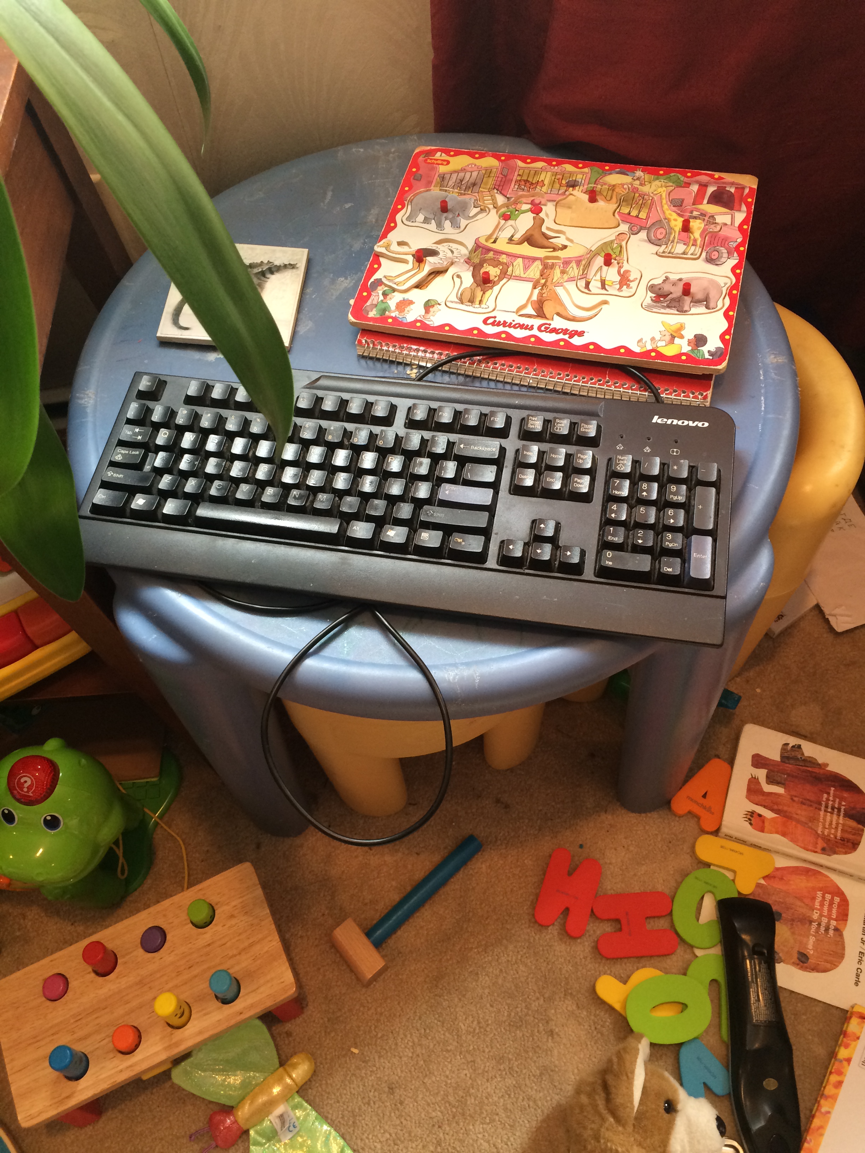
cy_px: 576
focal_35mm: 29
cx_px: 432
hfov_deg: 48.2
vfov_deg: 61.7
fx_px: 966
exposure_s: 1/30
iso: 125
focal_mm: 4.15
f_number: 2.2
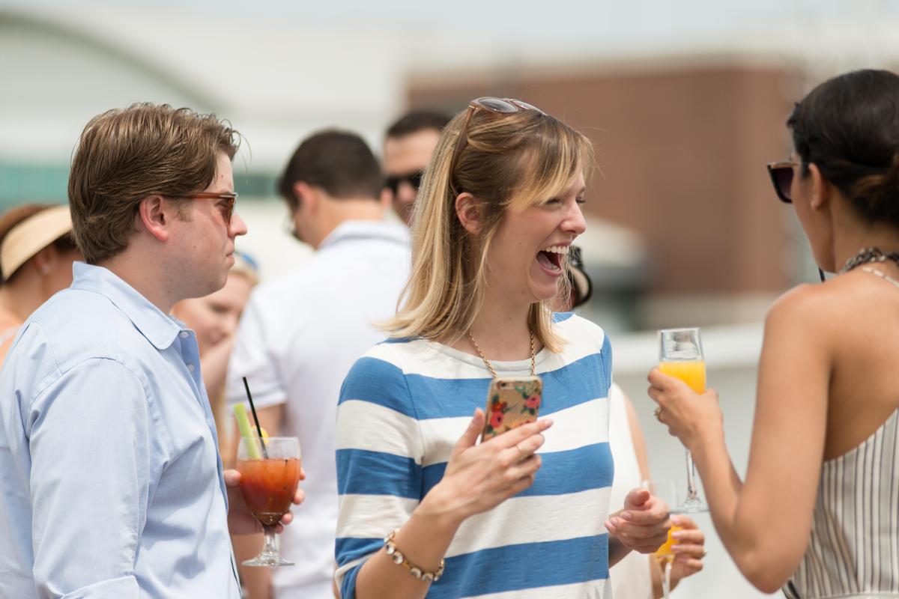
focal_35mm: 145
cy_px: 300
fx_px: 3621
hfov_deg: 14.2
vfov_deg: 9.5
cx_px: 450
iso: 320
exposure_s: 1/6400
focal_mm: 145
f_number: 3.2
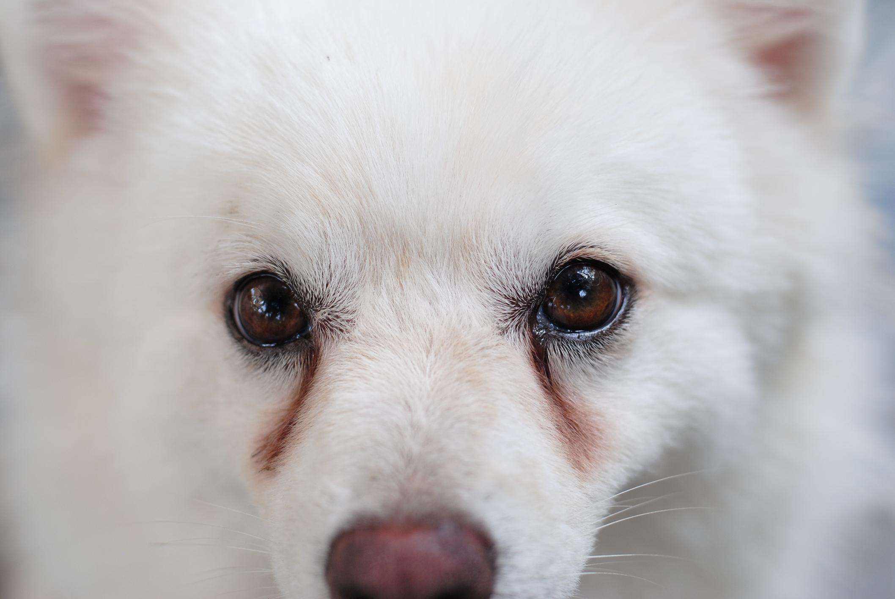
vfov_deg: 18.2
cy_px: 300
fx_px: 1867
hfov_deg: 27.0
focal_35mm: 75
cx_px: 448
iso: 200
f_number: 3.5
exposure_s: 1/160
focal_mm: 50
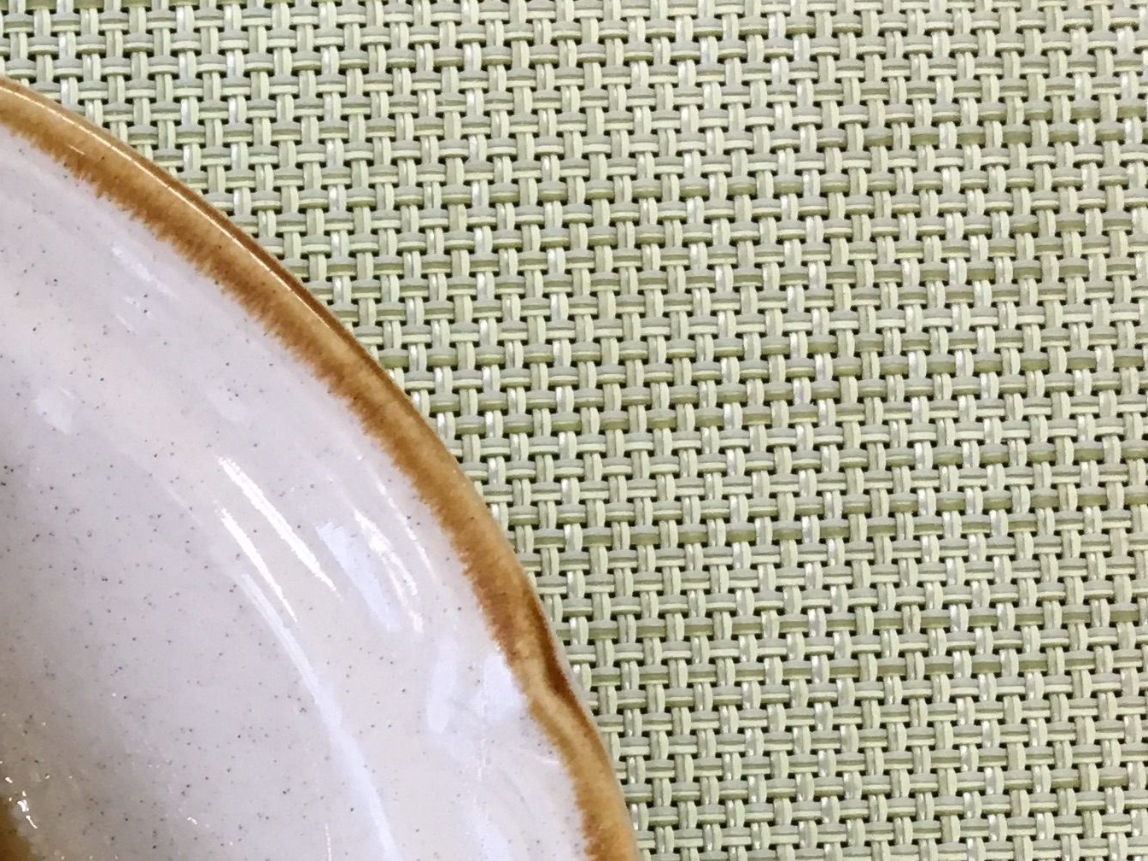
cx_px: -518
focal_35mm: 87
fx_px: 2885
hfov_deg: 19.8
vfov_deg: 16.0
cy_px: 1138
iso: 32
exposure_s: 1/30
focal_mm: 4.15
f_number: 2.2
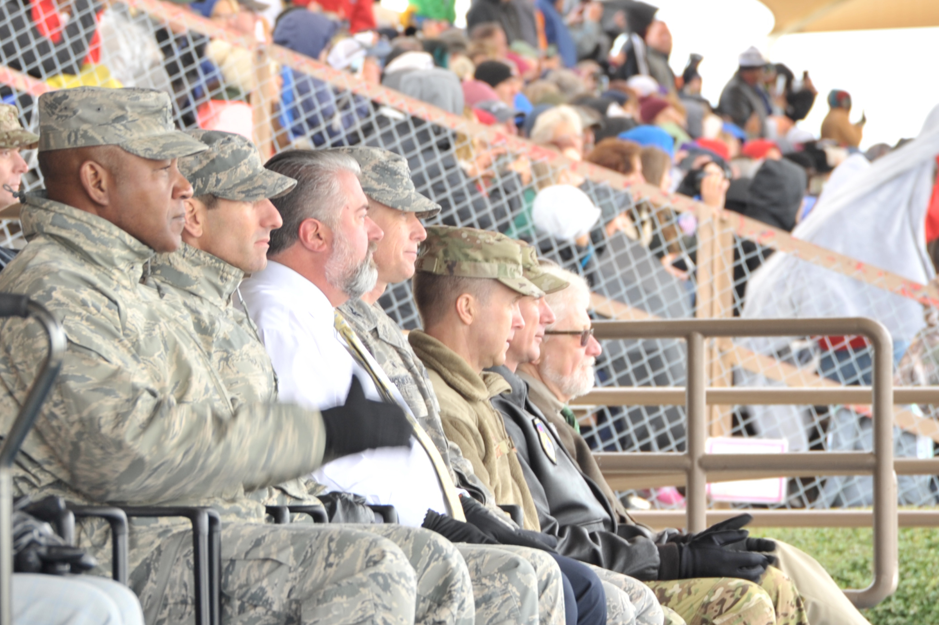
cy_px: 312
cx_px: 470
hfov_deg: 17.1
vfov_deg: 11.4
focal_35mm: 120
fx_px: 3128
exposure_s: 1/25
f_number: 5.6
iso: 250
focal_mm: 120
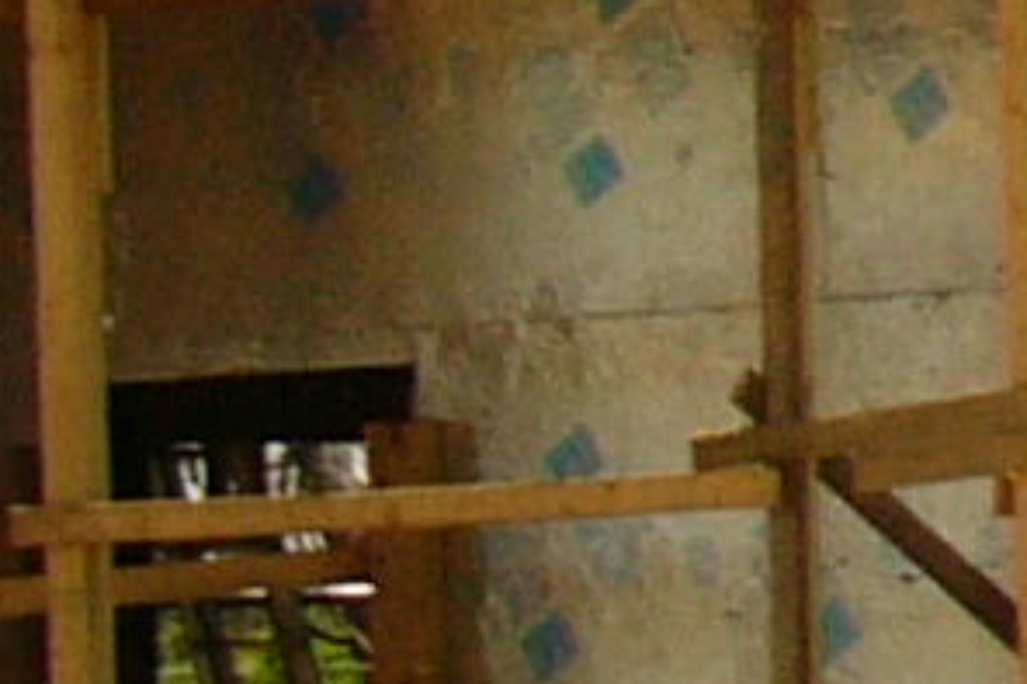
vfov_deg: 1.8
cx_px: 2585
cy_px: -486
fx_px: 21526
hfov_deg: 2.7
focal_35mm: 755
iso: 100
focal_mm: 17.4
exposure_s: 1/100
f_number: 14
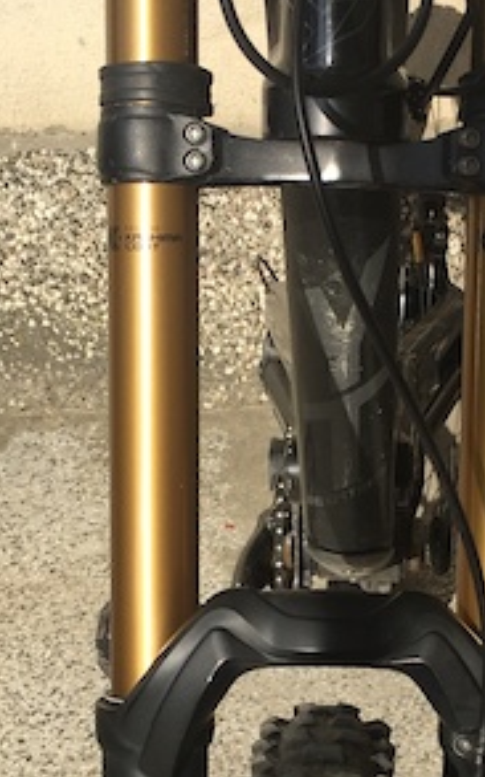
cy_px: 658
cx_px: 352
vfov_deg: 24.1
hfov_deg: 15.5
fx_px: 1777
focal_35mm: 84
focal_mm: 4.15
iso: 32
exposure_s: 1/2083
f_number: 2.2
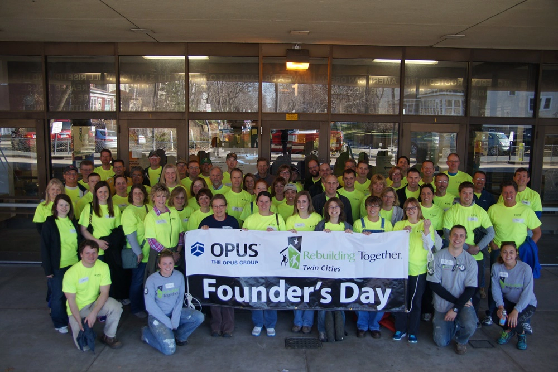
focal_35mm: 30
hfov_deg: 61.9
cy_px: 186
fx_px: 465
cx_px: 279
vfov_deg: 43.6
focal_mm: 20
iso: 250
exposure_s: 1/160
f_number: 4
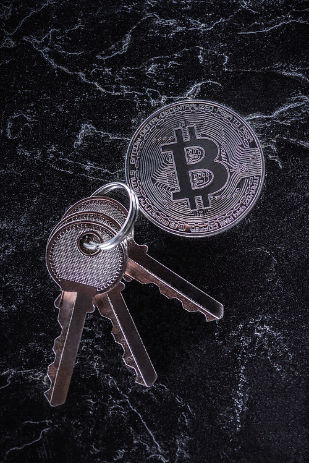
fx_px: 1351
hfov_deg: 13.1
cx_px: 154
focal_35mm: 105
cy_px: 232
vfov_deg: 19.4
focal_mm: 105
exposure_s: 1/160
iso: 400
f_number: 9
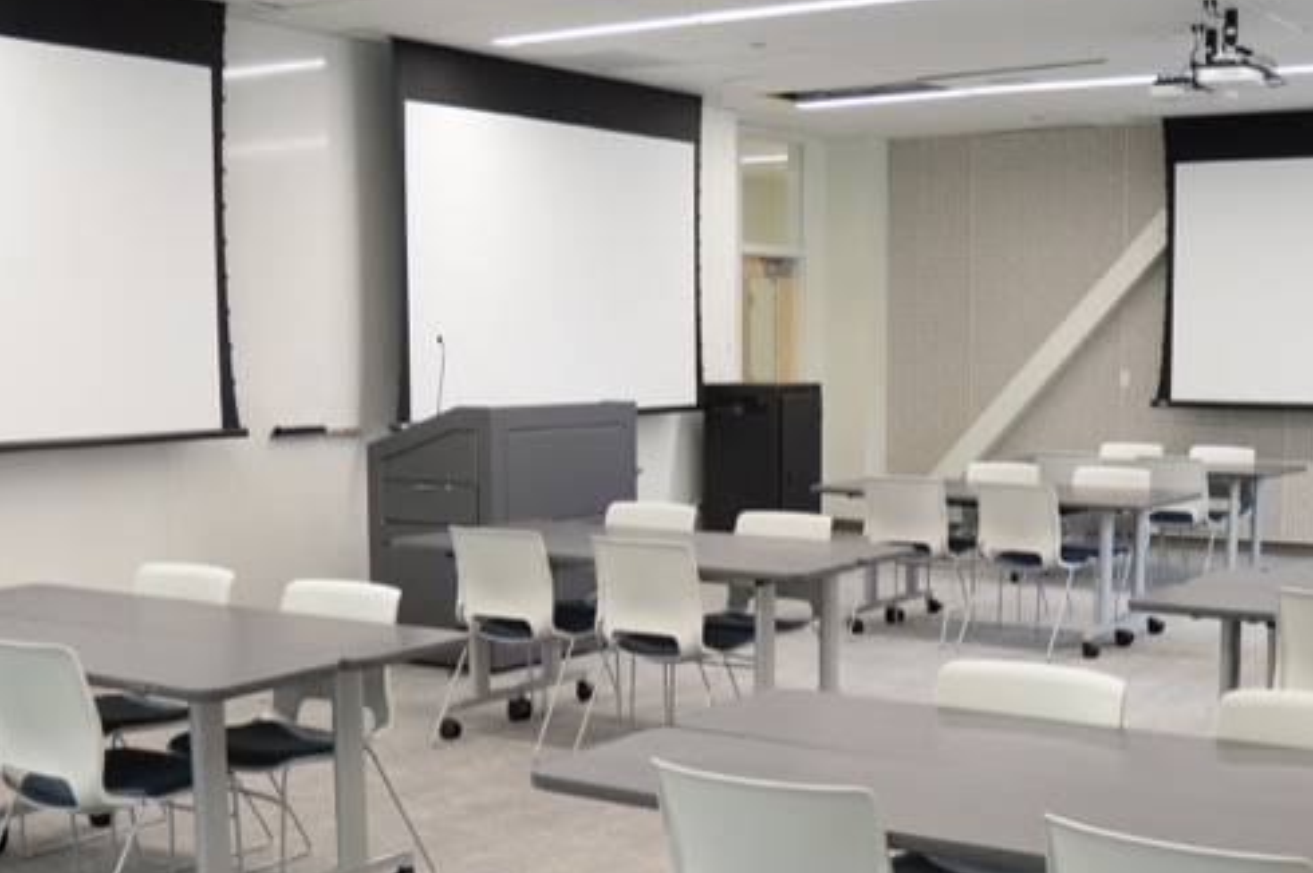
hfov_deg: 40.2
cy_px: 548
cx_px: 777
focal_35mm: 49
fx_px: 1786
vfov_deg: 27.4
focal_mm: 24
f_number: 4
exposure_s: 1/100
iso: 800
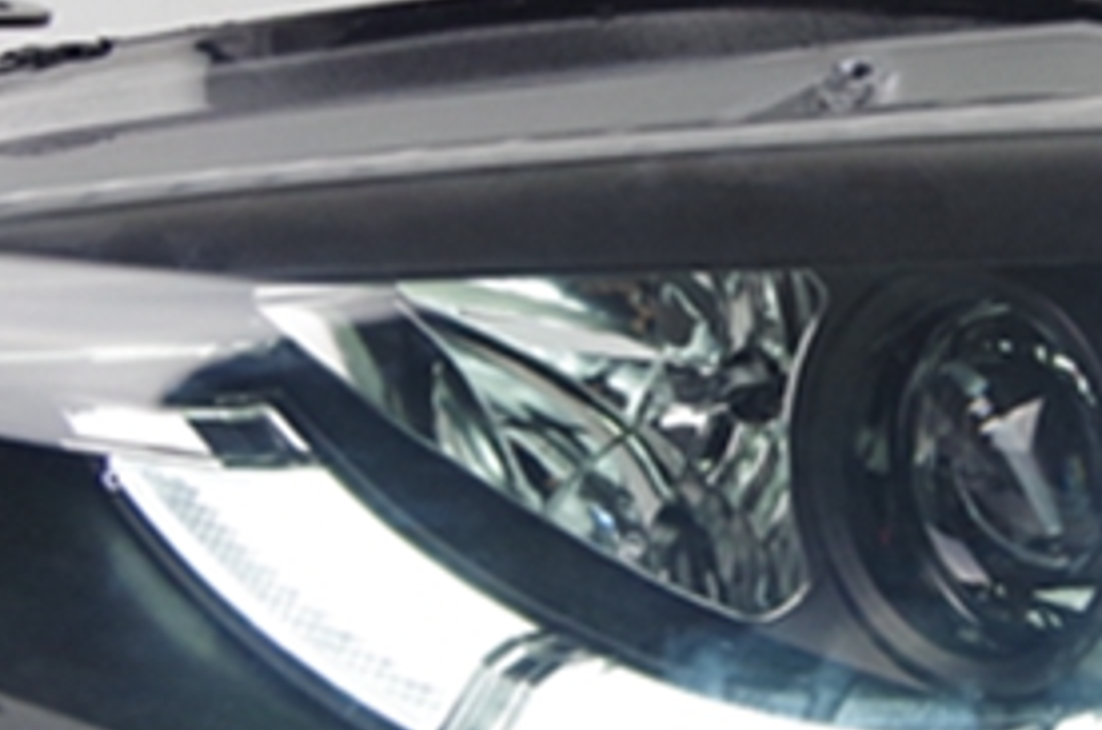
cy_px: 443
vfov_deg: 11.9
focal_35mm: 115
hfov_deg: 17.7
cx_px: 862
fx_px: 3514
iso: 800
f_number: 4.5
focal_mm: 21
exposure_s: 1/60
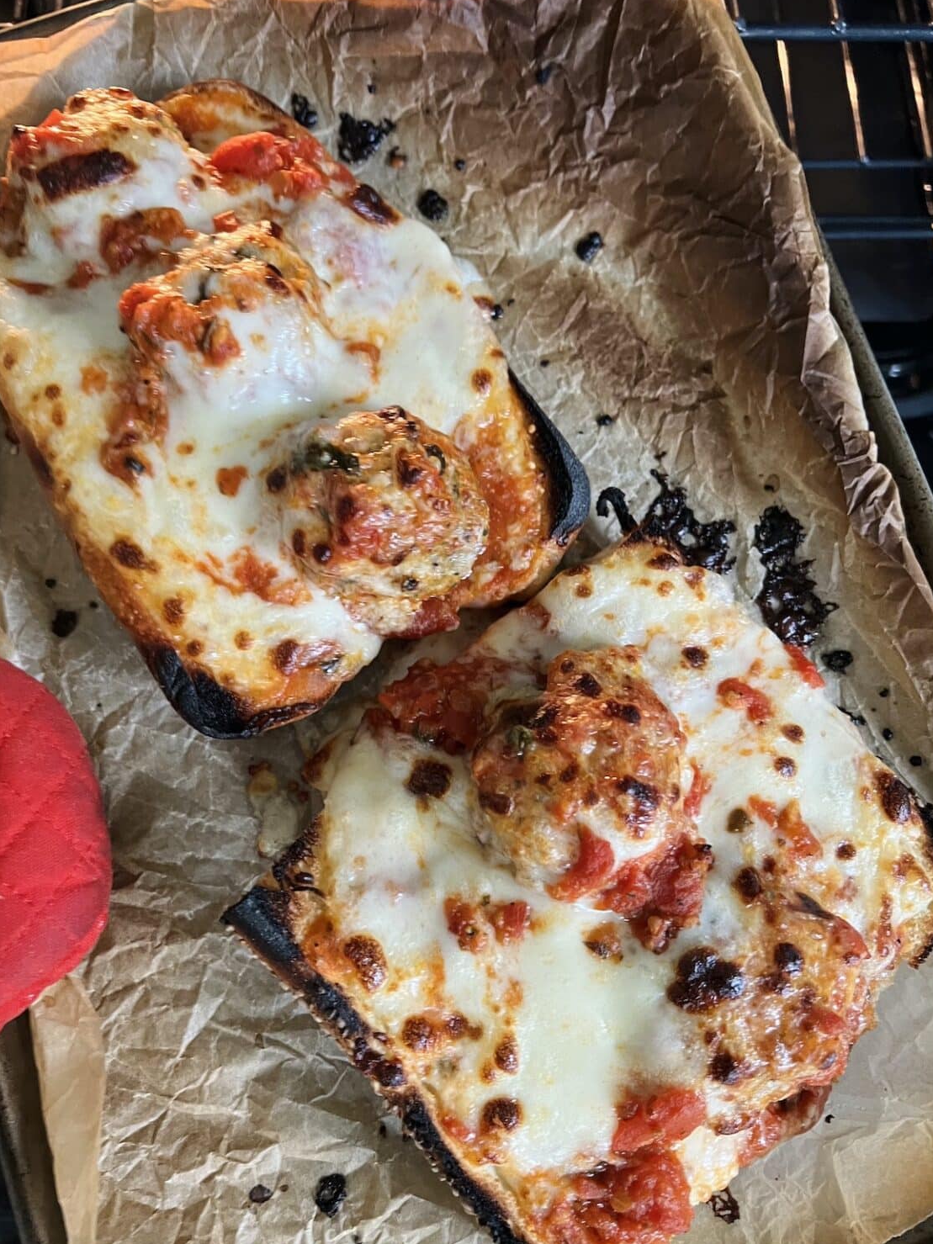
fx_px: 970
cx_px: 456
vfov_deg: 65.3
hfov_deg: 51.3
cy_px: 636
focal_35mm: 27
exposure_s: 1/60
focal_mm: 5.7
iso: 320
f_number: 1.5
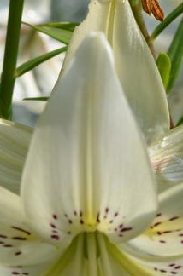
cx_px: 21
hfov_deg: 3.9
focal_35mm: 350
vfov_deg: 5.8
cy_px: -198
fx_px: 2686
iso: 110
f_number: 8
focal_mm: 50
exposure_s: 1/250
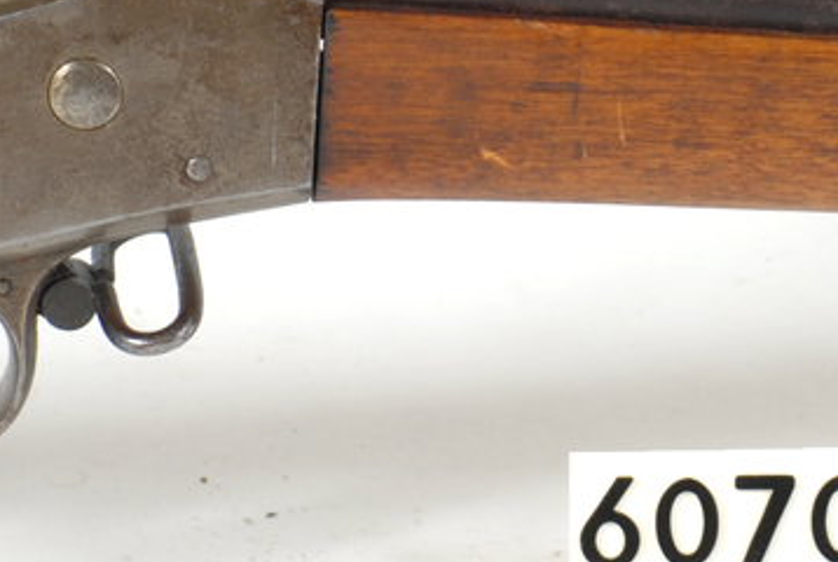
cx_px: 747
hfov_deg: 5.8
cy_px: 104
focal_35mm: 352
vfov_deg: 3.9
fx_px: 8207
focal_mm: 70
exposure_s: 1/60
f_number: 7.1
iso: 100
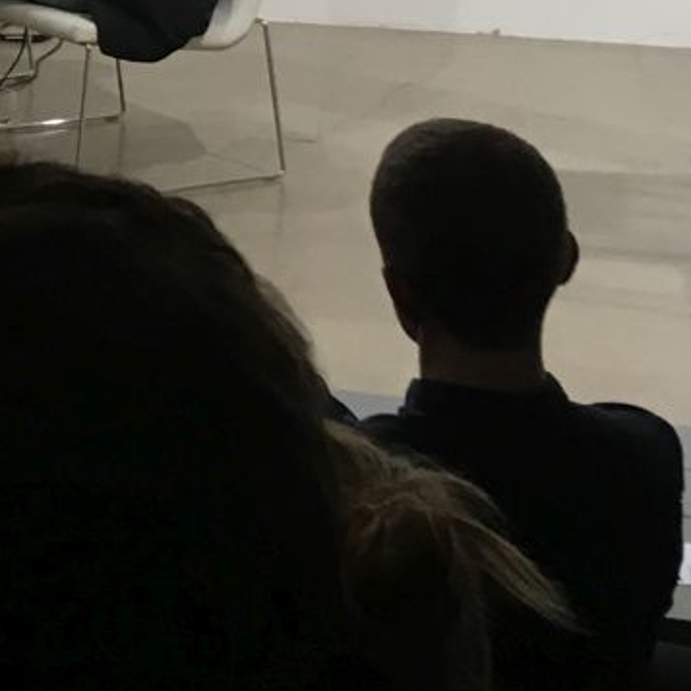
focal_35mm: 138
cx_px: -410
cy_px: -449
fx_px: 3117
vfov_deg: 11.9
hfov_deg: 12.0
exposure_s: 1/33
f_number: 2.2
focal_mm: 4.15
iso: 100
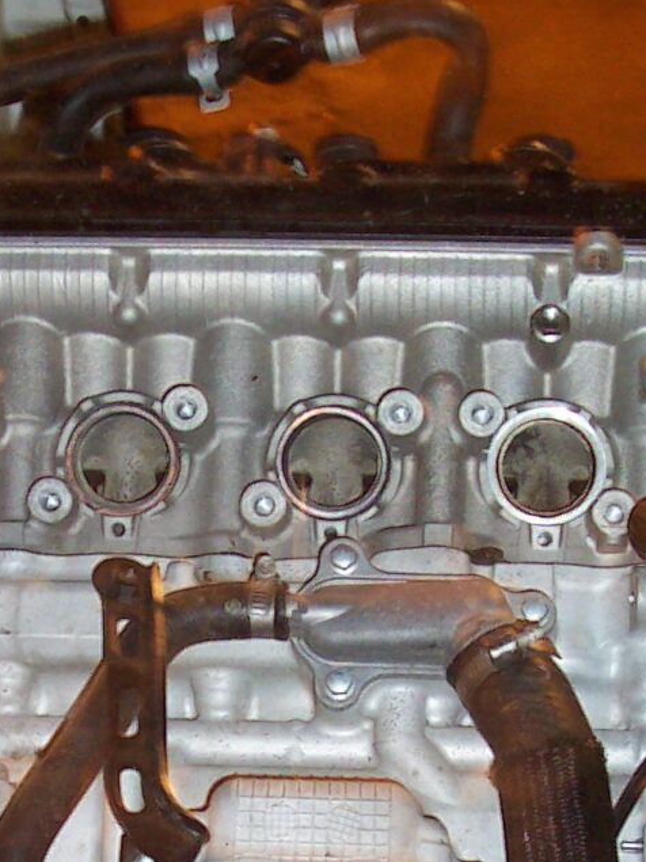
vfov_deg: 17.1
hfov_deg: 13.1
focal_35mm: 113
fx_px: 2813
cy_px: 833
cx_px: 198
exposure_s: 1/2
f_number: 3
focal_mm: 7
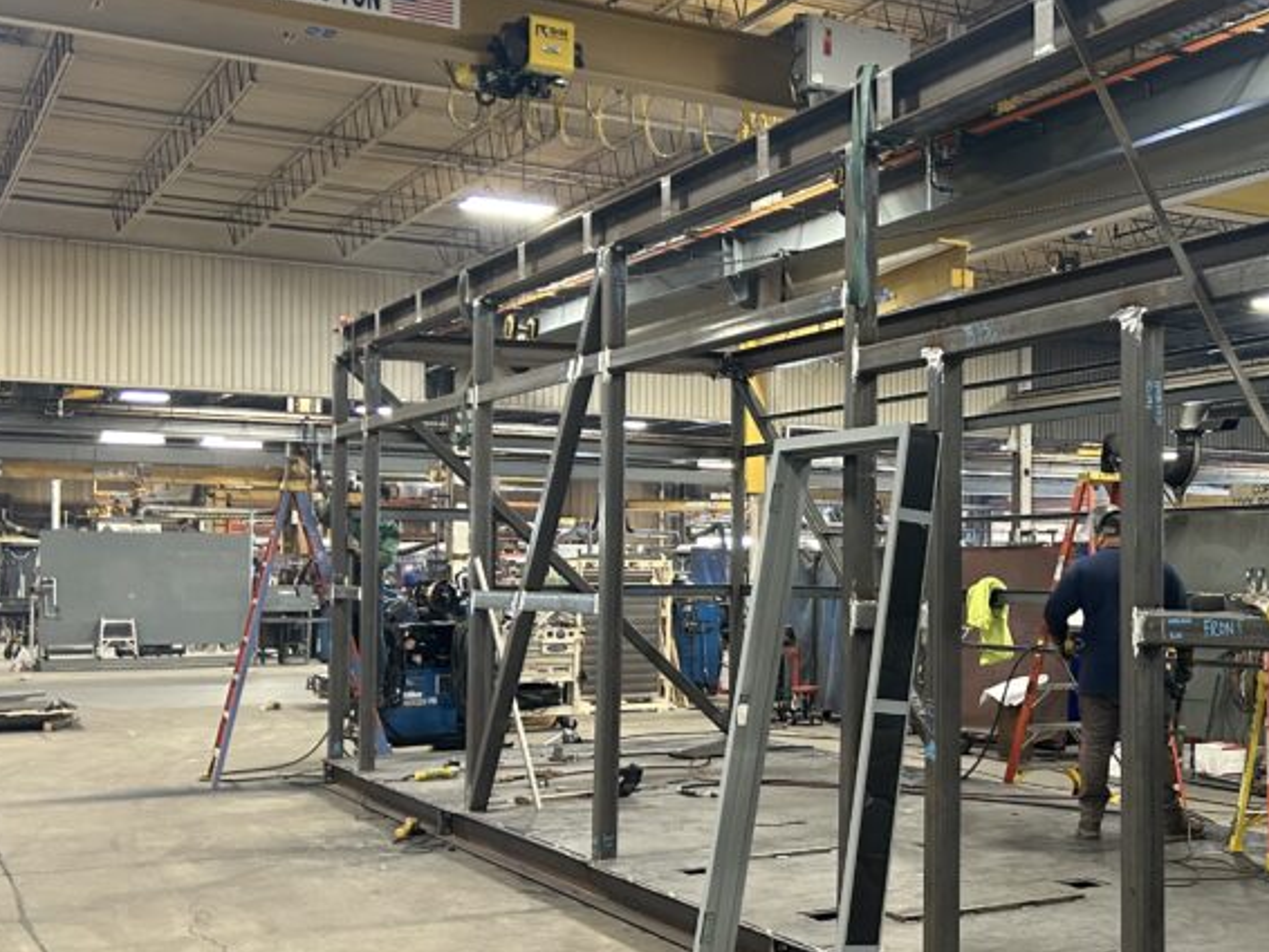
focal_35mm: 47
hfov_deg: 38.8
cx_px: 1025
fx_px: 1724
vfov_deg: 30.9
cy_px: 529
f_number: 1.5
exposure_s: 1/50
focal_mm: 5.7
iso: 250
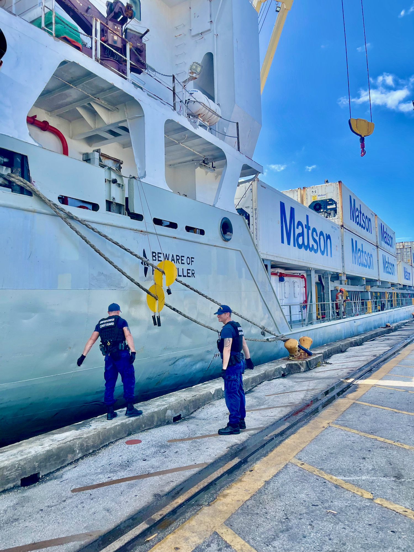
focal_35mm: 25
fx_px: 399
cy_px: 276
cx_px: 207
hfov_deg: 54.9
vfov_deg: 69.4
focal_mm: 5.1
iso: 32
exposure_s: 1/1883
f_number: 1.6
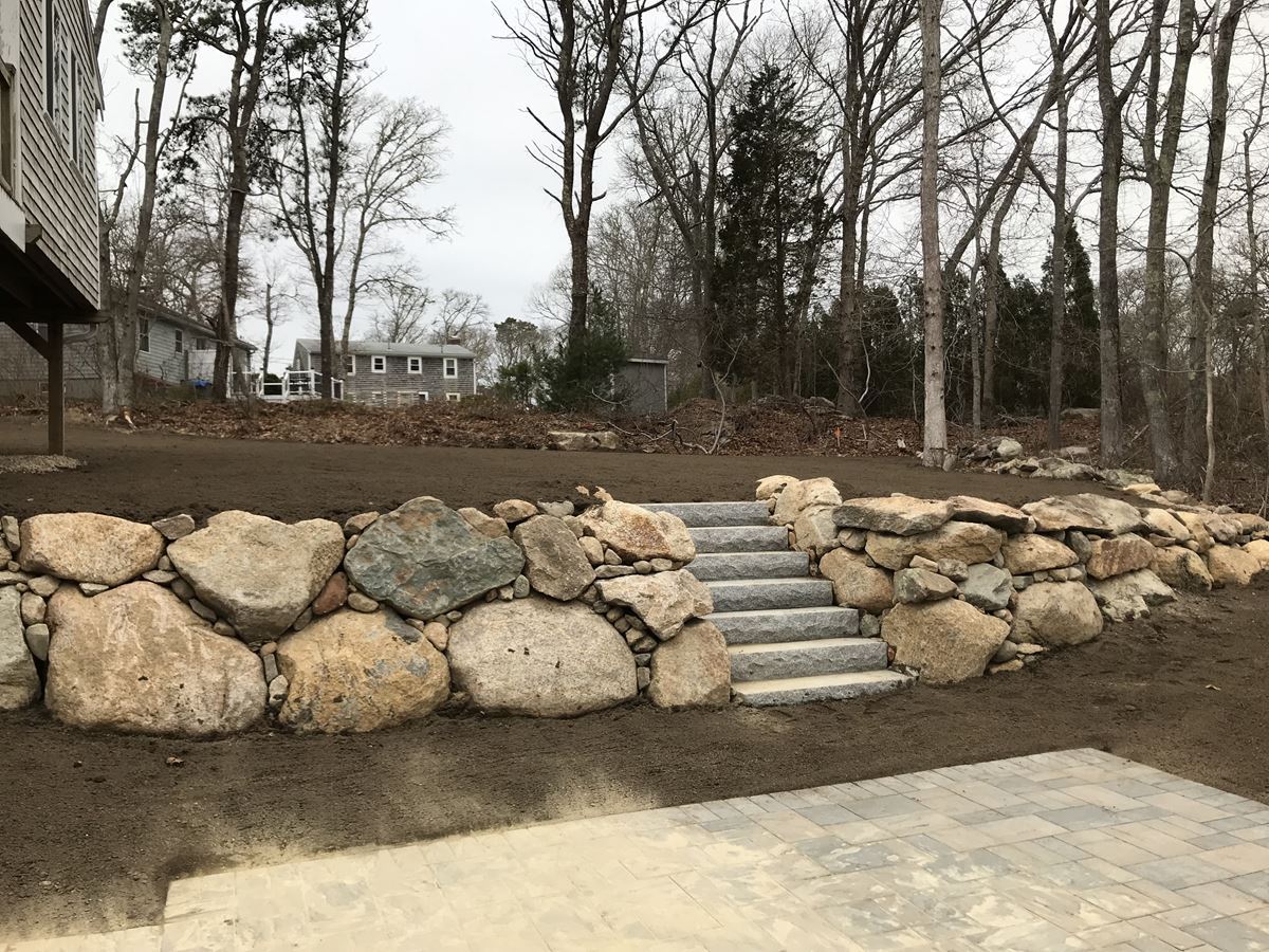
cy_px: 476
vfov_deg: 49.7
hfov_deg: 63.4
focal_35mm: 28
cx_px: 634
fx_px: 1026
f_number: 1.8
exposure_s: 1/380
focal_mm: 3.99
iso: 20
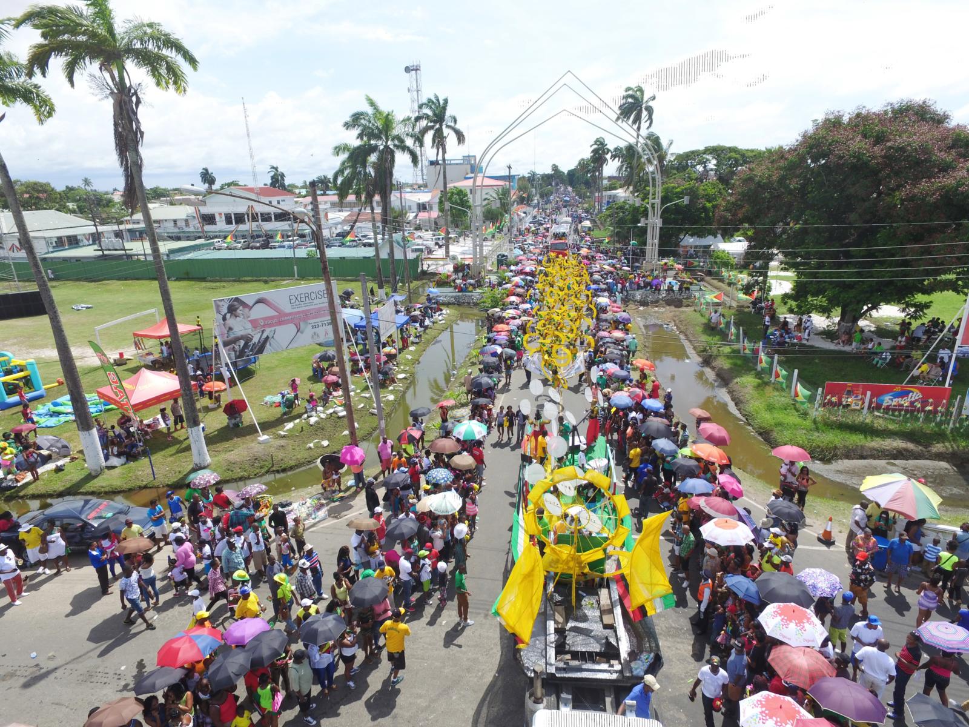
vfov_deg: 66.0
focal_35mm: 20
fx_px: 560
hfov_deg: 81.7
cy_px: 364
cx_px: 484
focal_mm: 3.61
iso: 100
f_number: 2.8
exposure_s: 1/829
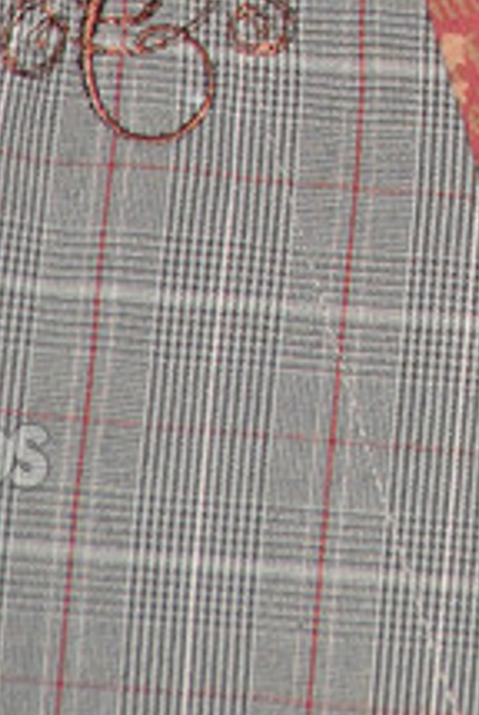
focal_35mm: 1247
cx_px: 936
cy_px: -876
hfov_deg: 1.1
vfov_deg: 1.6
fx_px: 24814
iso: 320
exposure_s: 1/250
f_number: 8
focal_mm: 175
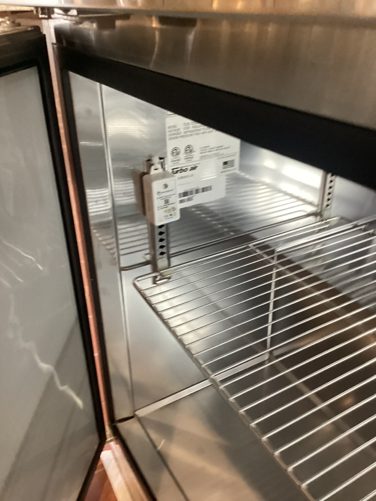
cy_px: 250
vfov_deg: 58.4
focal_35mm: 31
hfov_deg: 45.4
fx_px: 449
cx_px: 188
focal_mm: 3.3
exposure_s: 1/40
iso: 400
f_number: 2.4
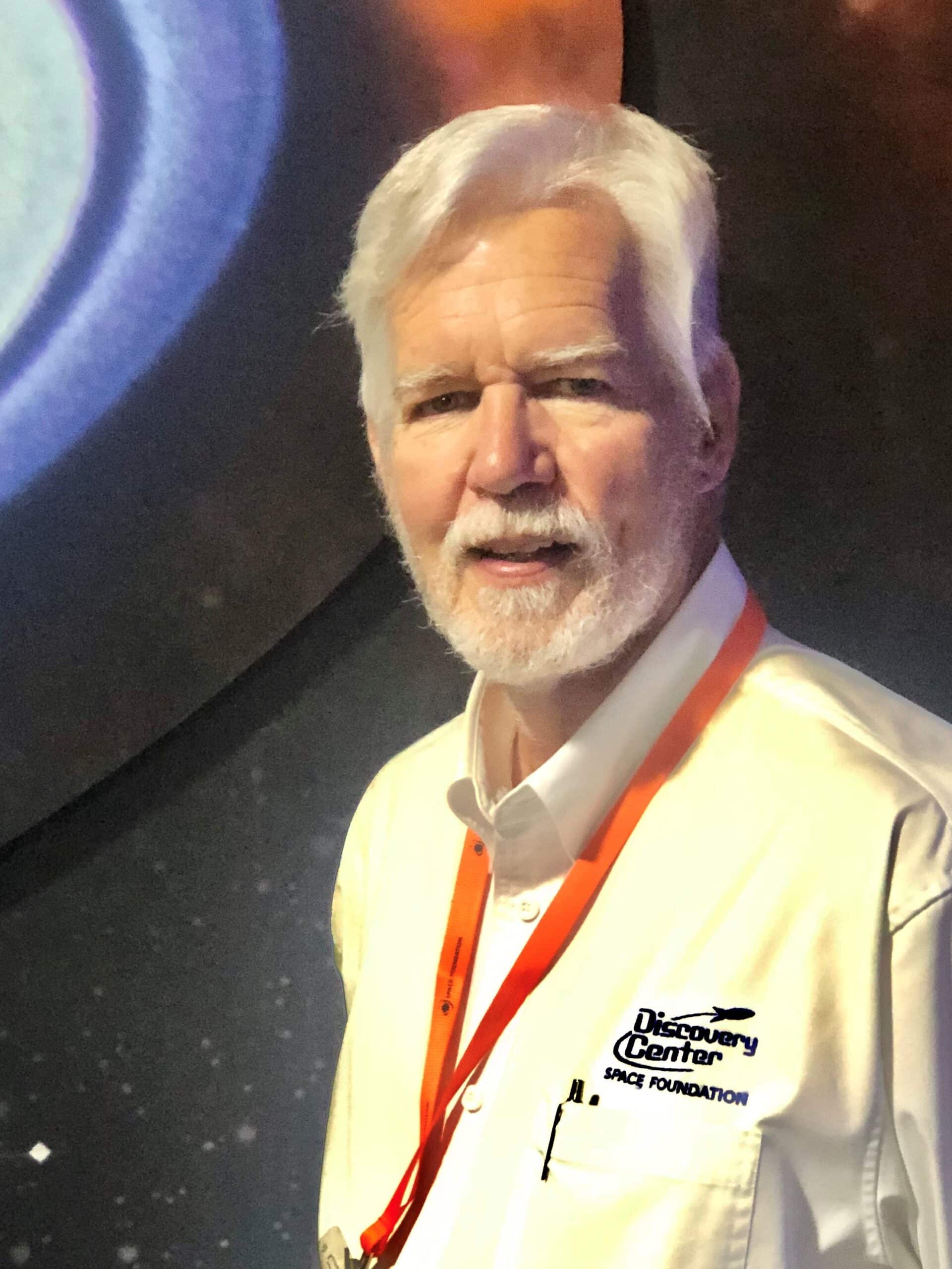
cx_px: 476
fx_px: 2090
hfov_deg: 25.7
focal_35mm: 57
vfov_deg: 33.8
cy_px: 634
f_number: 2.8
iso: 500
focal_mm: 6.6
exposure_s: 1/30
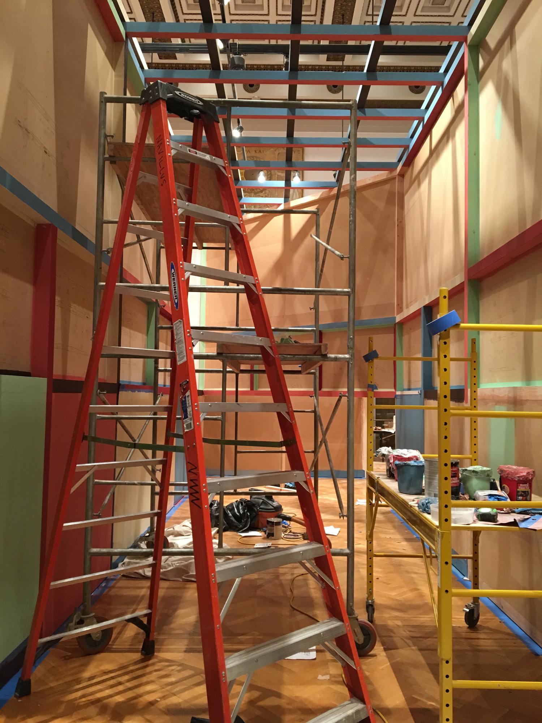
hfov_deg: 48.2
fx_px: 605
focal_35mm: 29
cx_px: 271
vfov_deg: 61.7
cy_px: 362
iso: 160
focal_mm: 4.15
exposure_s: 1/30
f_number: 2.2
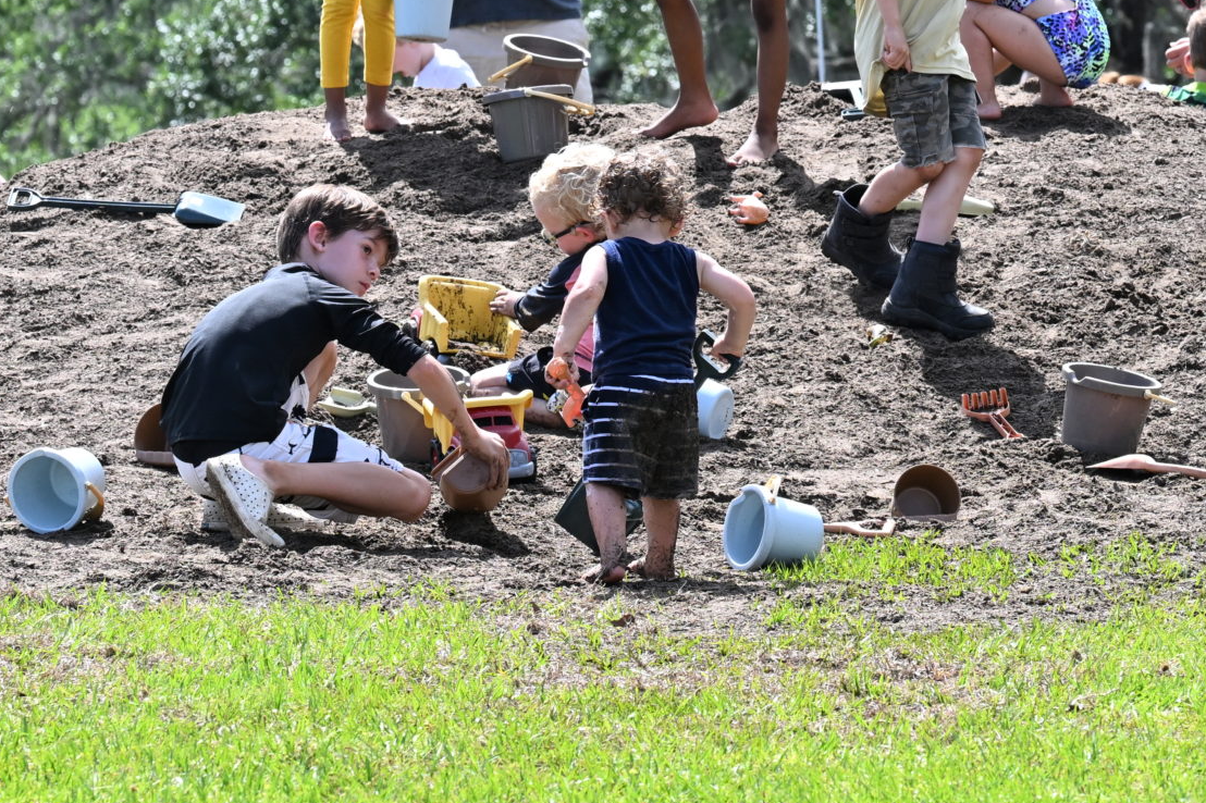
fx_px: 10214
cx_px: 754
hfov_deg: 6.8
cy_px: 151
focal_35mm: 305
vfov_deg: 4.5
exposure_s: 1/500
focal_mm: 110
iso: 320
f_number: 7.1
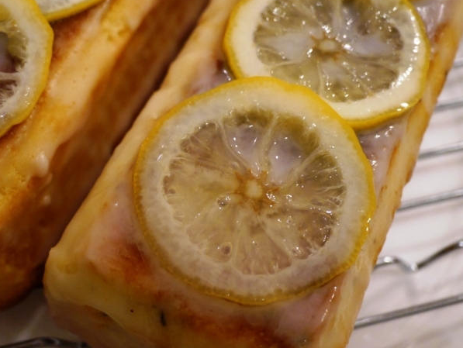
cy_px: 181
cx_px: 188
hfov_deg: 39.5
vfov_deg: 30.3
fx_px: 643
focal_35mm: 48
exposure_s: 1/60
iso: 1000
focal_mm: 14
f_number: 2.5
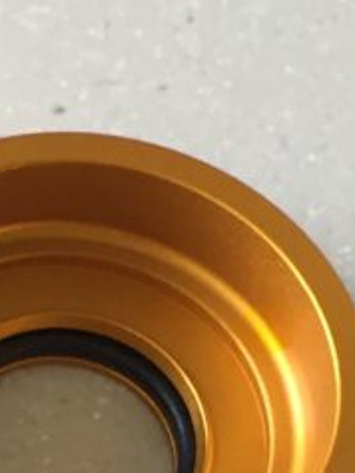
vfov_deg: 10.4
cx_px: -249
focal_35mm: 188
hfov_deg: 7.7
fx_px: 2568
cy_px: 457
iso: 80
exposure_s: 1/33
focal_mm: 4.15
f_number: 2.2
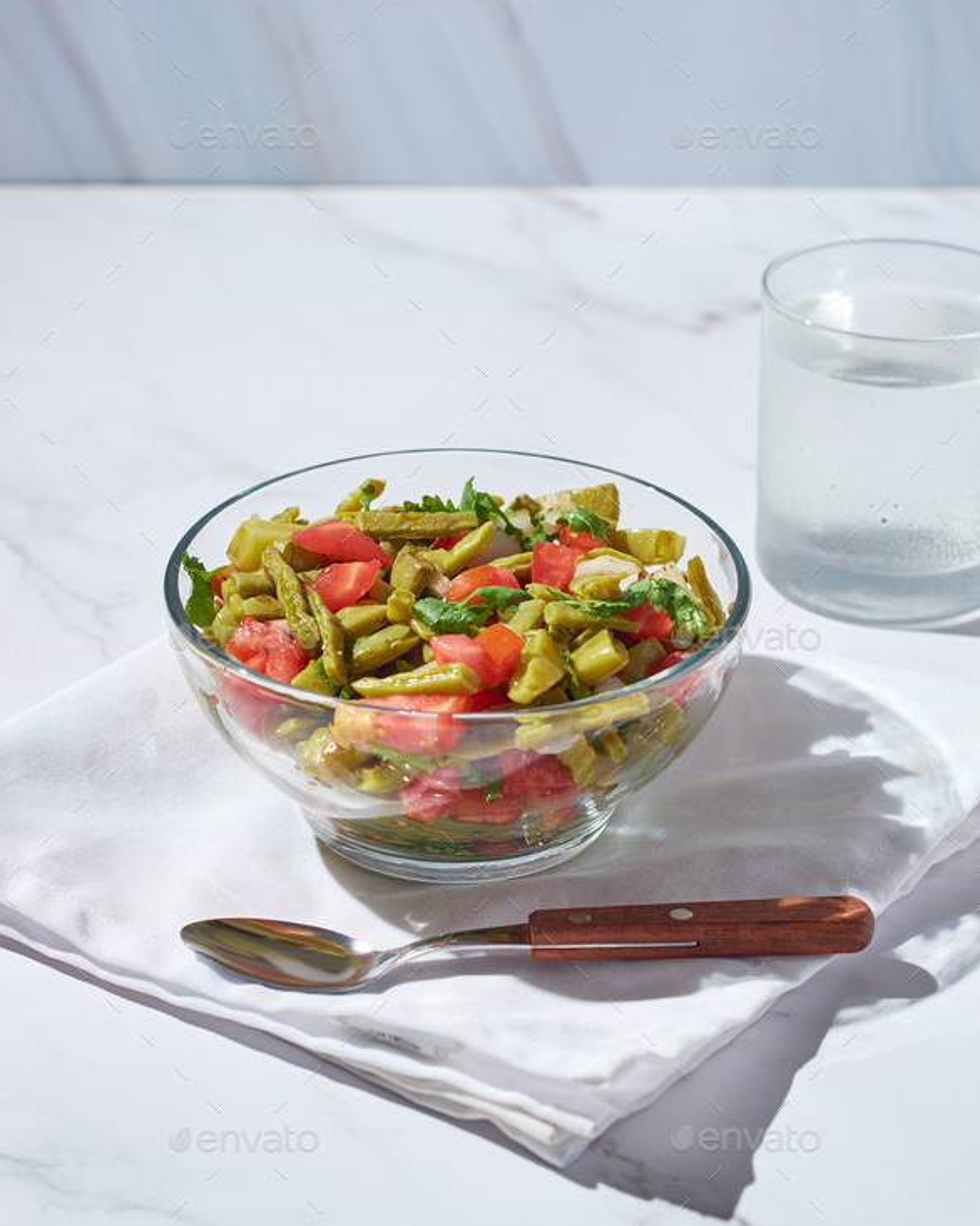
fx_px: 3083
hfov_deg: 18.1
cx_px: 490
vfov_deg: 22.5
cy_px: 625
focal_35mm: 85
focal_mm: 50
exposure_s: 1/160
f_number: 5.6
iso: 100
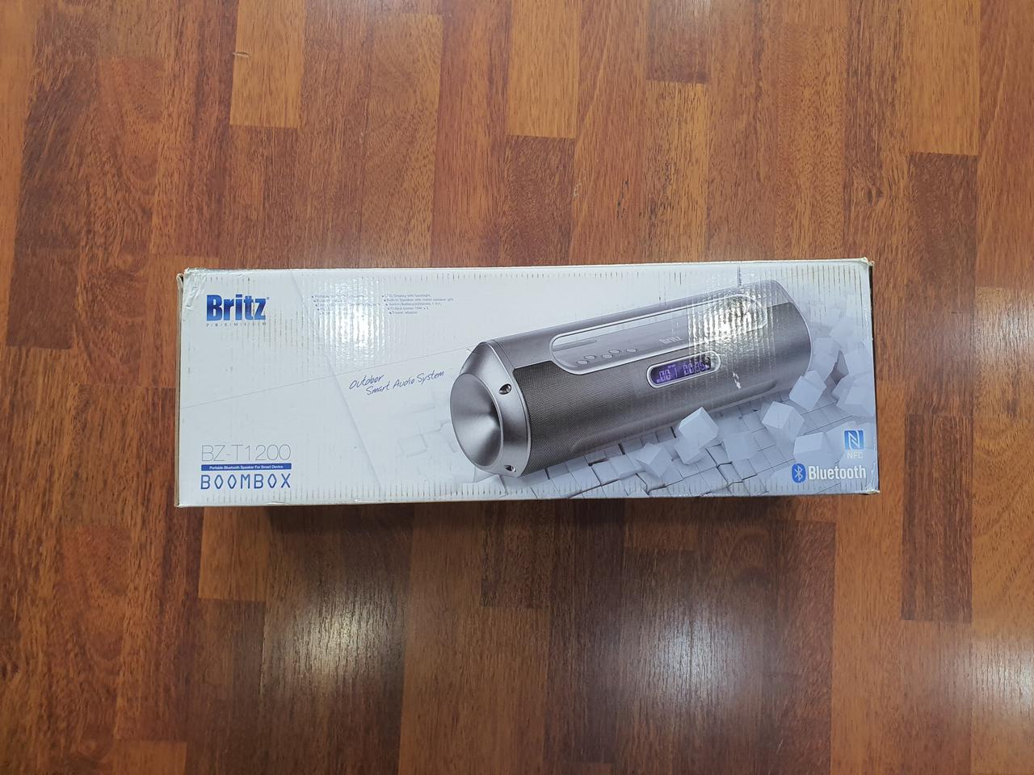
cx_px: 517
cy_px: 388
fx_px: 777
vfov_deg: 53.1
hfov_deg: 67.3
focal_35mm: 26
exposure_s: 1/120
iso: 160
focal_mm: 4.3
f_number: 2.4
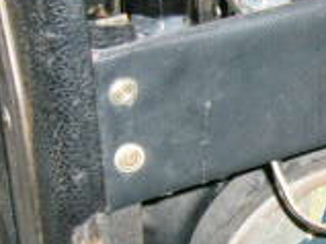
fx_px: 1327
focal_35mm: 141
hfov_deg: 13.2
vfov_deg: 10.5
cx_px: 492
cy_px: 117
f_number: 2.8
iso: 100
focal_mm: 5.8
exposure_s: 1/8
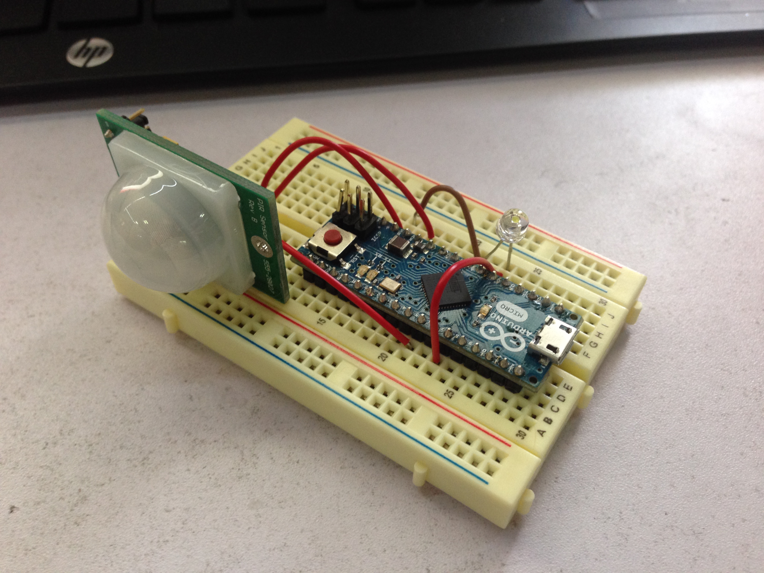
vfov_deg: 42.9
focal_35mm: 33
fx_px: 728
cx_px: 382
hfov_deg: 55.4
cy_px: 286
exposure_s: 1/20
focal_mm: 4.12
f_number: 2.4
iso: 125
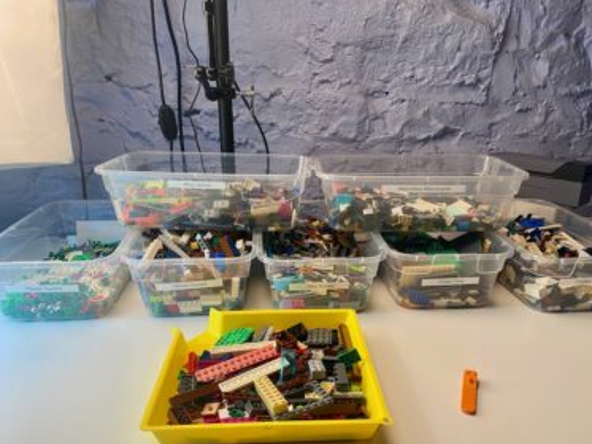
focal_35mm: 29
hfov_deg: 61.6
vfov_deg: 48.2
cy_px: 246
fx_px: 496
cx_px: 317
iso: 100
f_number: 1.8
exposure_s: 1/60
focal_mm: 4.25
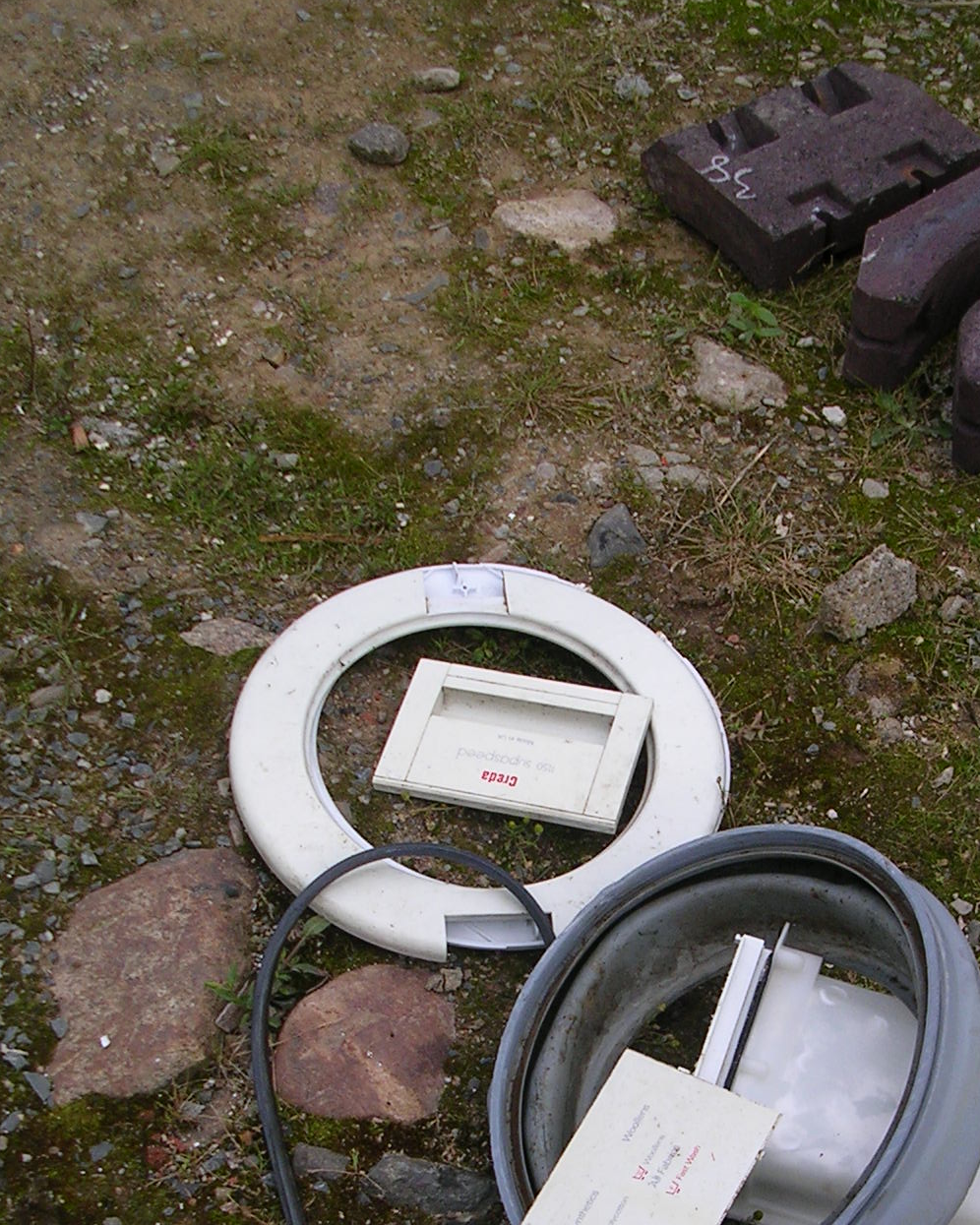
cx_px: 707
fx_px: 2212
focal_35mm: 61
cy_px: 973
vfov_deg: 30.2
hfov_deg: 24.8
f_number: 2.8
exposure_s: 1/259
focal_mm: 5.8
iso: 50
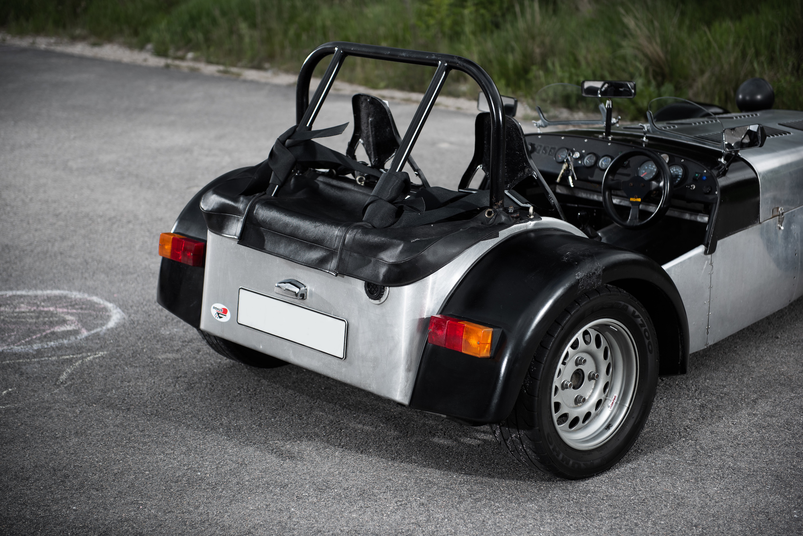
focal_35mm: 70
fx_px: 1562
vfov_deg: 19.5
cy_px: 268
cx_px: 402
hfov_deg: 28.8
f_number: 2.8
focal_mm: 70
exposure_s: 1/160
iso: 64
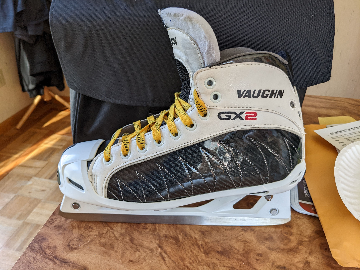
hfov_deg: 65.3
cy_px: 135
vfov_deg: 51.4
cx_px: 180
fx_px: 281
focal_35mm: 27
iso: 59
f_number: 1.73
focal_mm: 4.38
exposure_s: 1/30
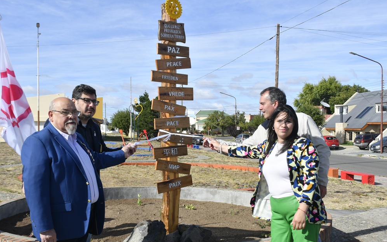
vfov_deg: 32.0
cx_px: 194
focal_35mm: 40
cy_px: 127
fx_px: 422
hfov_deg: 49.3
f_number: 10
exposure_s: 1/200
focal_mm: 26
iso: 100
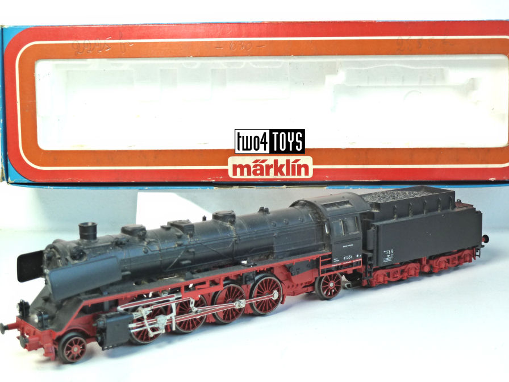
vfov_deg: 24.8
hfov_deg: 32.7
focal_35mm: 59
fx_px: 868
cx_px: 254
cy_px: 191
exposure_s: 1/40
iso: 125
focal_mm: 9.7
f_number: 3.9
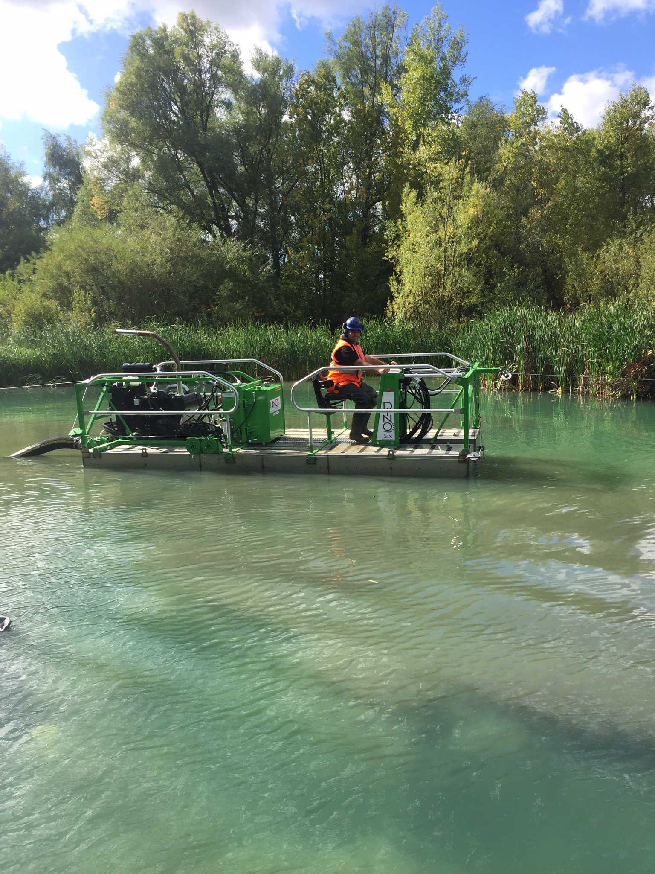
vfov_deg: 61.7
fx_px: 732
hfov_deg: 48.2
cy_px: 437
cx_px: 328
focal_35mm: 29
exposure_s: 1/989
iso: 32
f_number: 2.2
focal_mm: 4.15
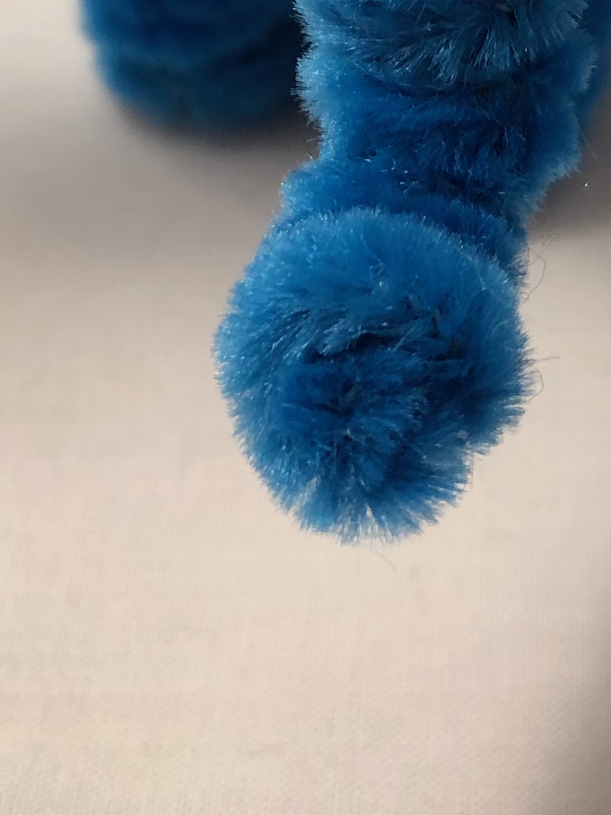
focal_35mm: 90
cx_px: 530
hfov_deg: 16.2
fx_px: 2117
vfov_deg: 19.3
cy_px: -367
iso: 32
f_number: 1.8
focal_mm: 4
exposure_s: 1/33
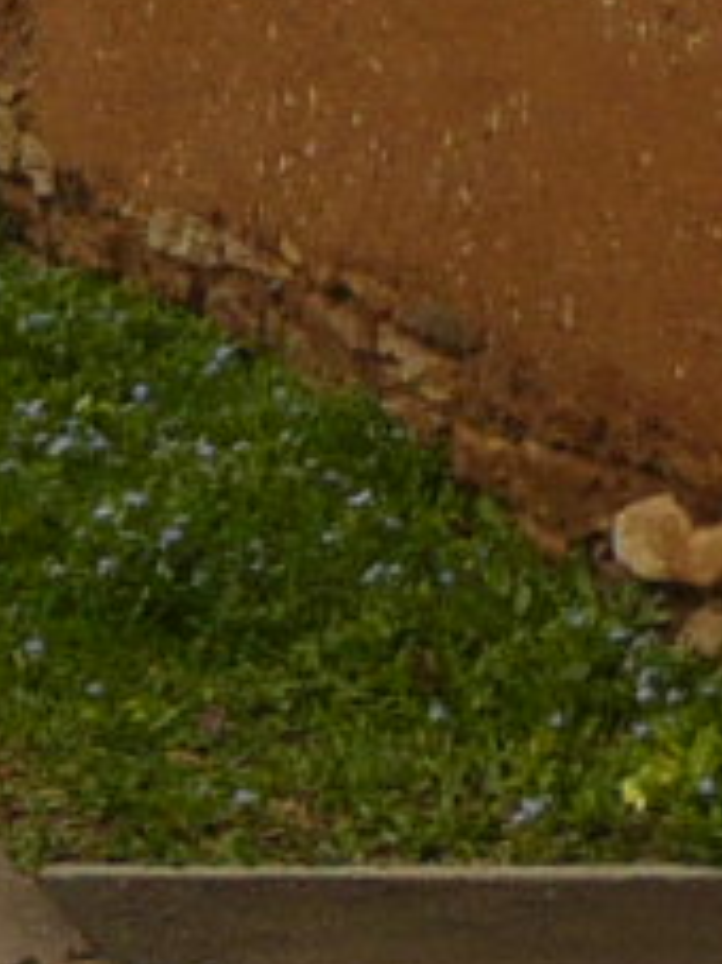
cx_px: 149
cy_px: -1045
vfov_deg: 7.5
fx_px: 7070
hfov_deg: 5.8
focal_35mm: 254
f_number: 3.4
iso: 100
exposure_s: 1/160
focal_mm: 4.9
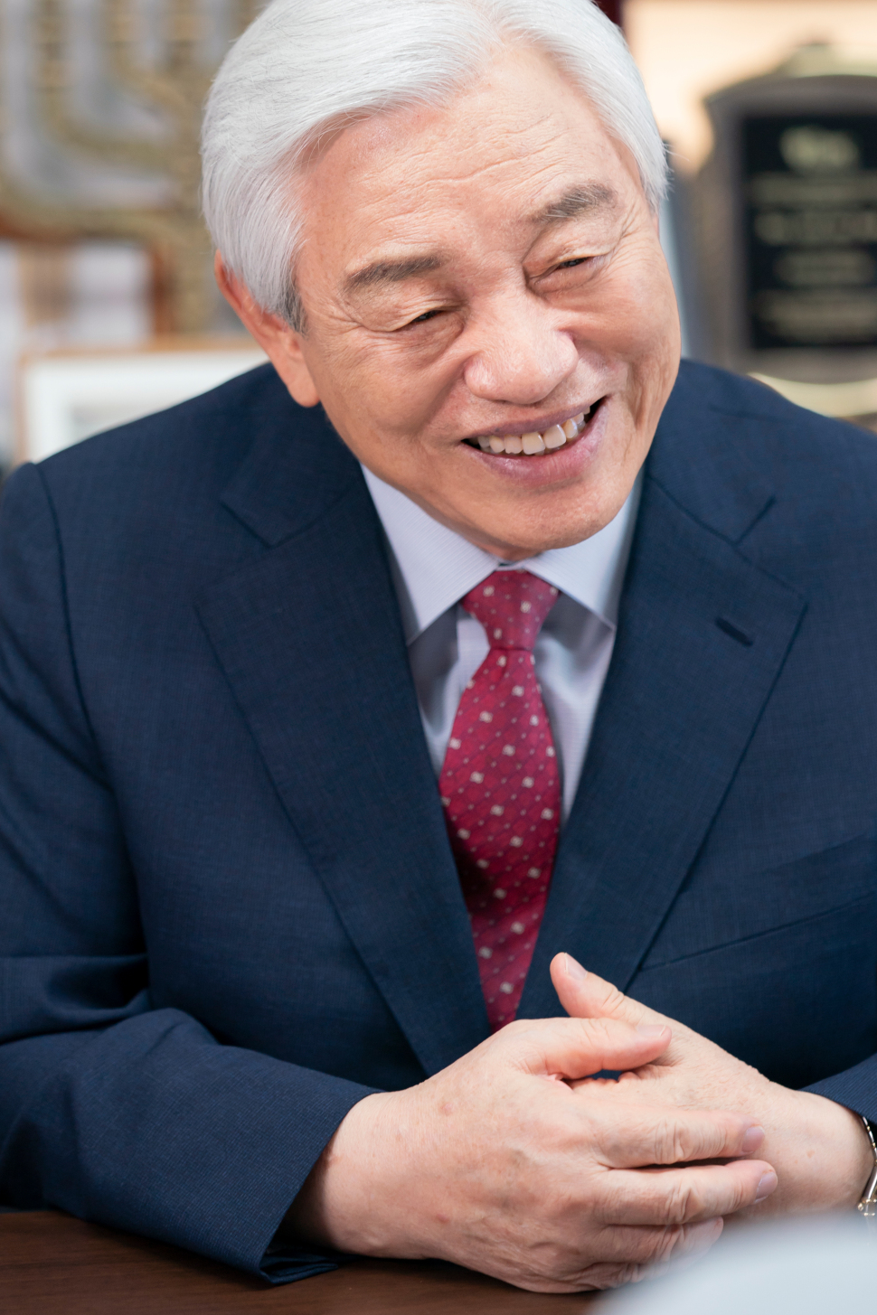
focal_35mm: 124
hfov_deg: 11.1
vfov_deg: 16.5
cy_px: 559
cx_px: 416
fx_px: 4531
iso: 500
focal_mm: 94
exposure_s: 1/160
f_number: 2.8
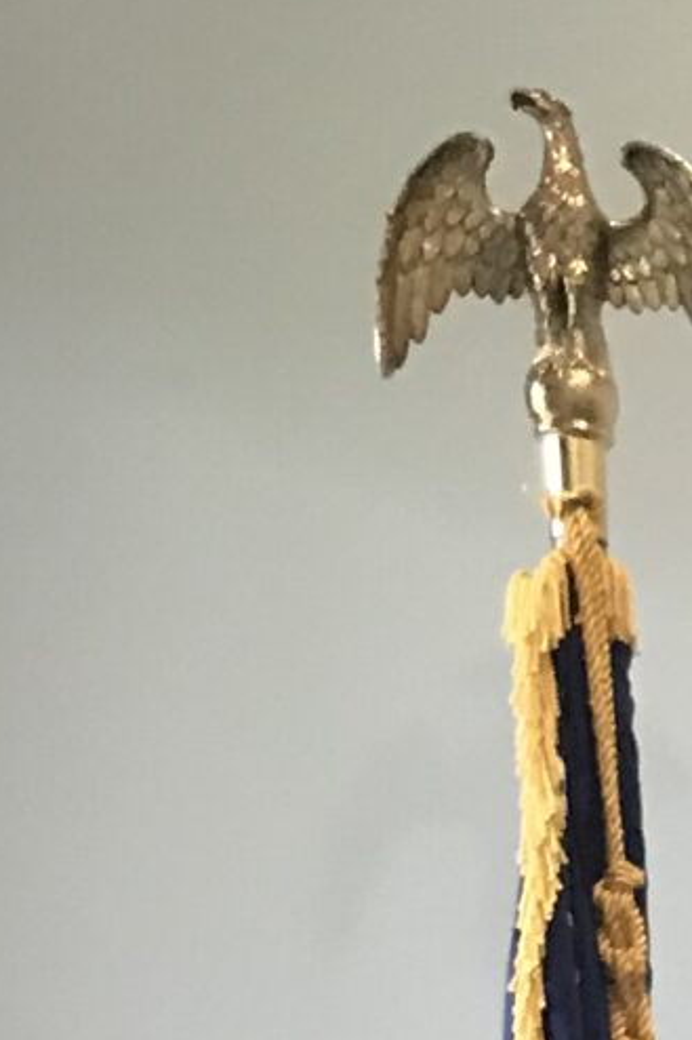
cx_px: 1973
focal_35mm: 151
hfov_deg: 8.0
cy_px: 2512
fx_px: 4357
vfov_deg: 11.3
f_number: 1.8
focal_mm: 3.99
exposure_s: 1/15
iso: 40
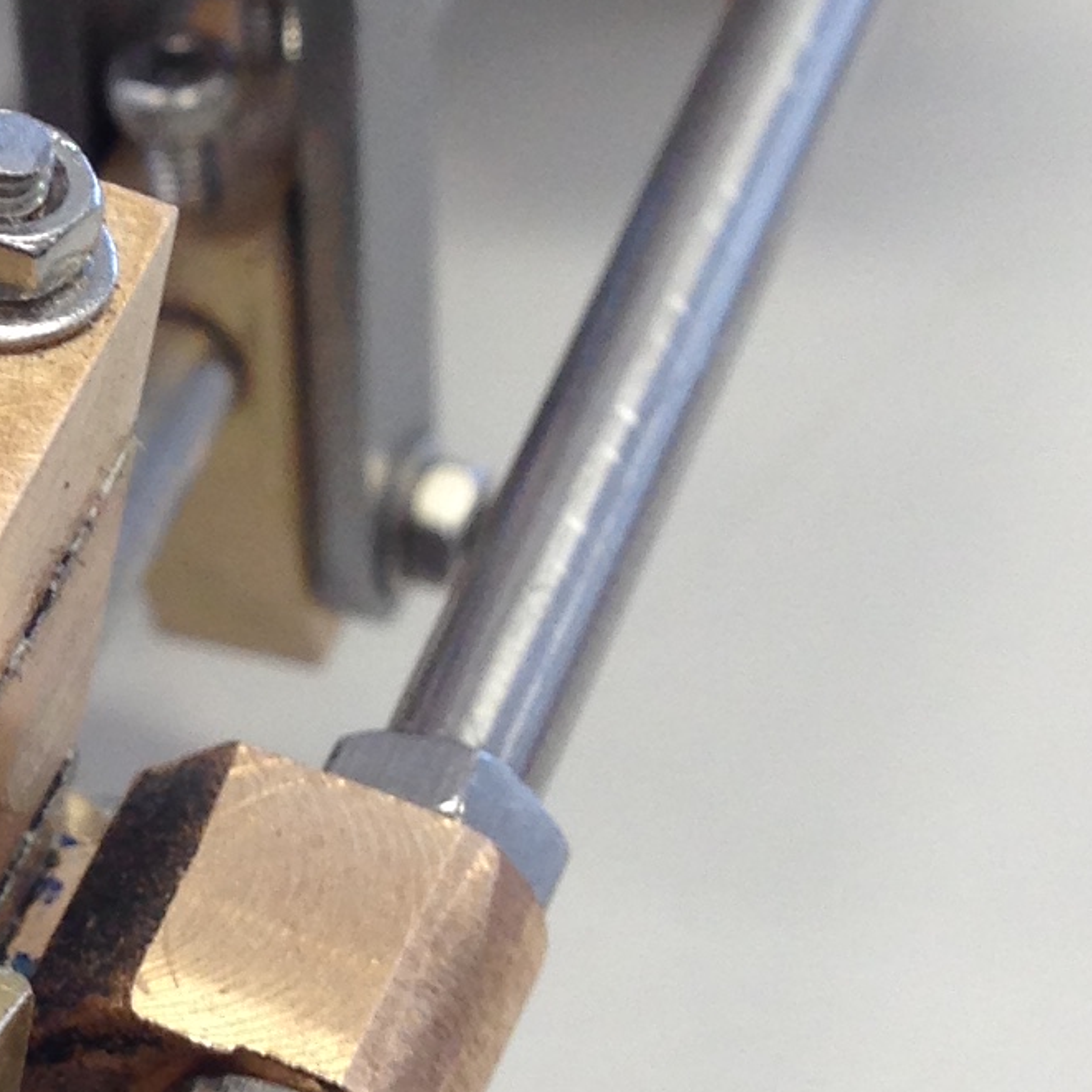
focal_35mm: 144
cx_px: -565
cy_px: 430
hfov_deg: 11.6
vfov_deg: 12.1
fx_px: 5139
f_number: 2.4
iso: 50
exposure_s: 1/30
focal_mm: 4.12
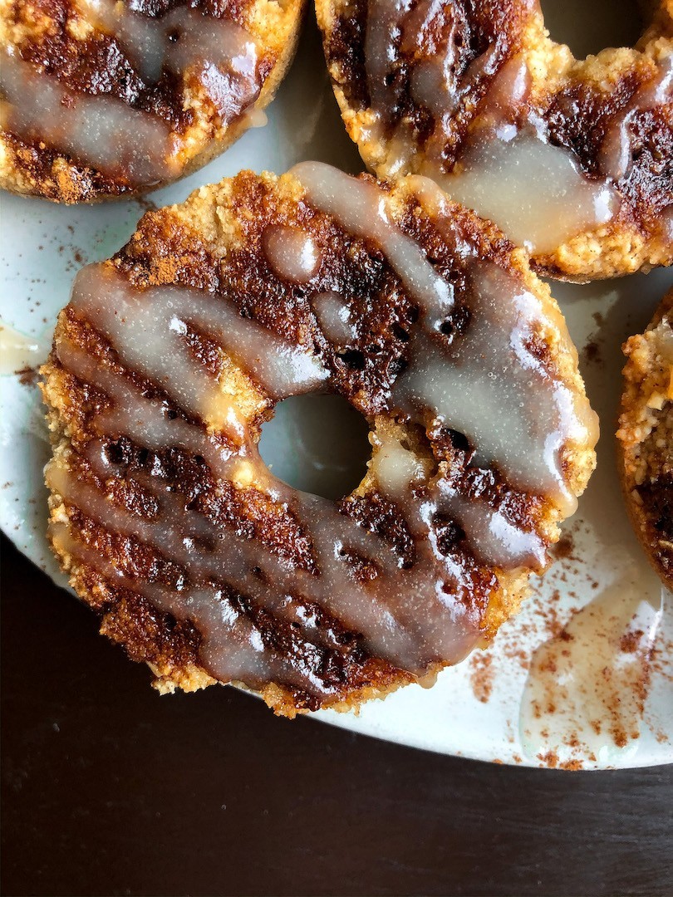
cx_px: 336
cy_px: 448
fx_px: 726
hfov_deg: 49.7
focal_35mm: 28
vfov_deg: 63.4
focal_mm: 3.99
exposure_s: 1/30
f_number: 1.8
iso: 25
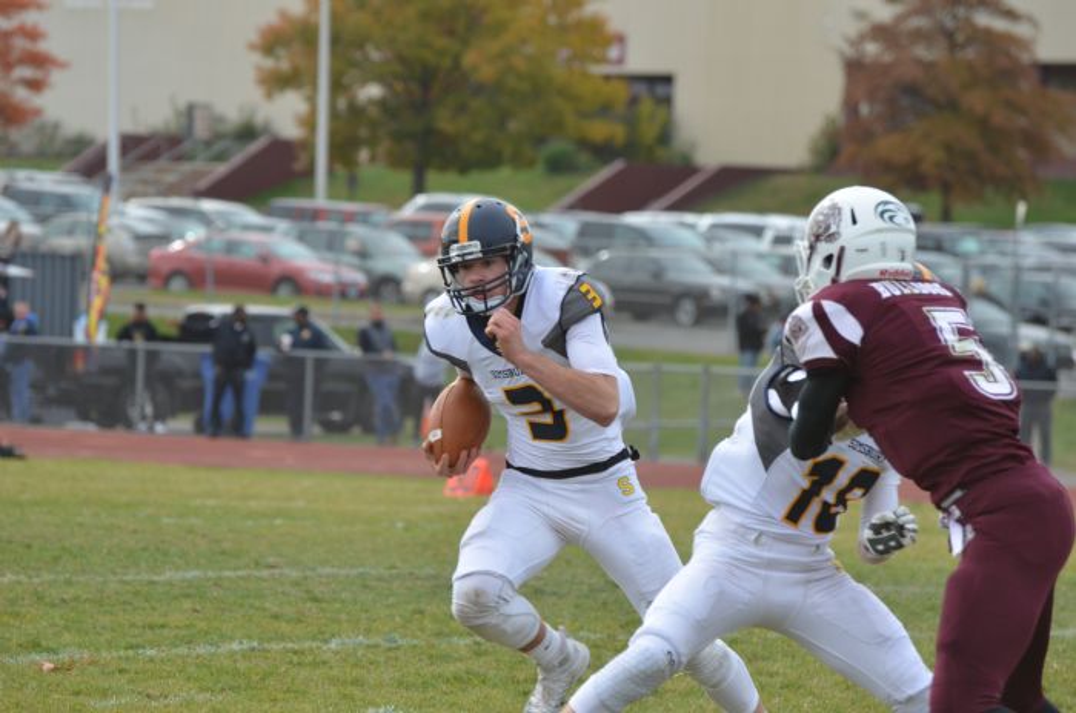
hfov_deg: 7.6
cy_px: 356
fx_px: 8055
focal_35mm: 270
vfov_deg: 5.1
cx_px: 538
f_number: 5
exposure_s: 1/1250
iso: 400
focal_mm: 180
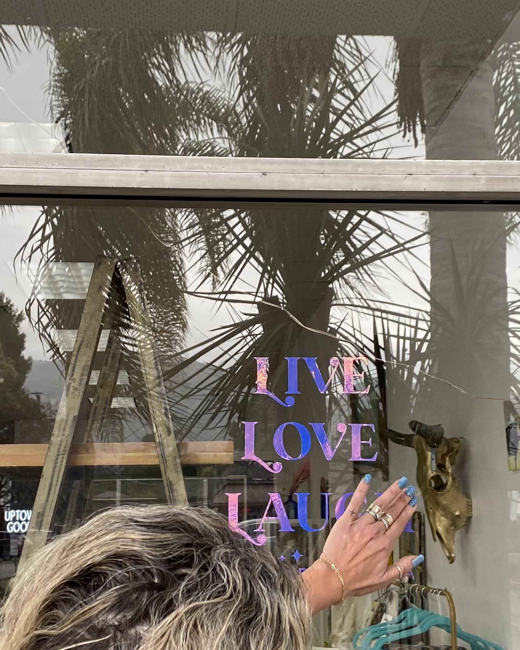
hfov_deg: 25.8
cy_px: 336
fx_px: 1135
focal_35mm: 59
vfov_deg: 32.0
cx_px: 293
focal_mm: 4.25
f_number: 1.8
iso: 50
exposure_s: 1/122
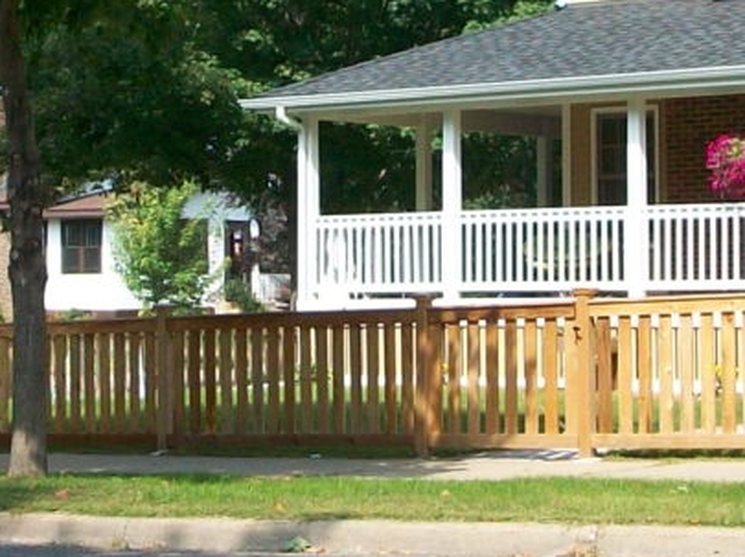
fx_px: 2602
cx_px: 407
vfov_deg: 12.2
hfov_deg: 16.3
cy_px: 88
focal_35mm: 121
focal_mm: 5.7
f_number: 2.8
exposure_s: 1/575
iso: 80
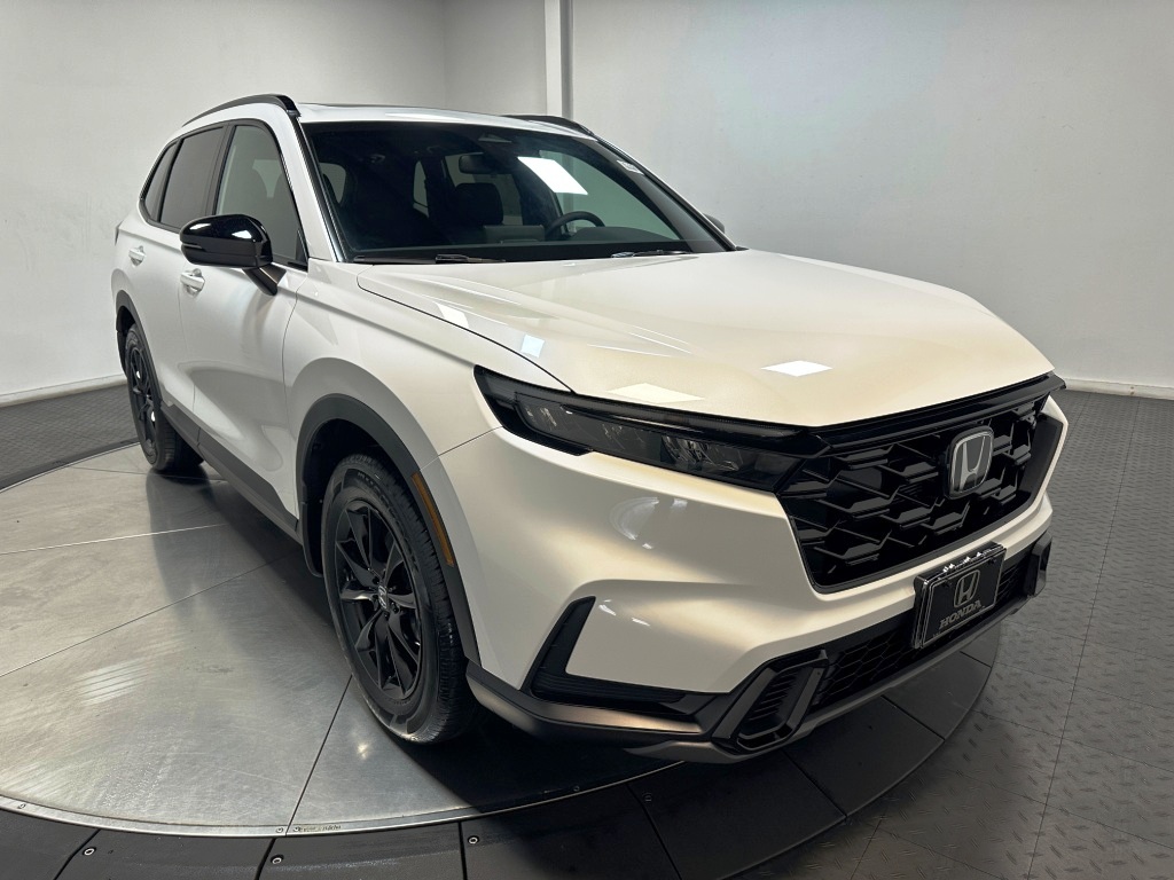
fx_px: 814
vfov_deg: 56.8
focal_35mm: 24
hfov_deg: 71.6
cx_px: 587
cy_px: 440
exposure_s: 1/60
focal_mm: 6.86
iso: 160
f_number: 1.78
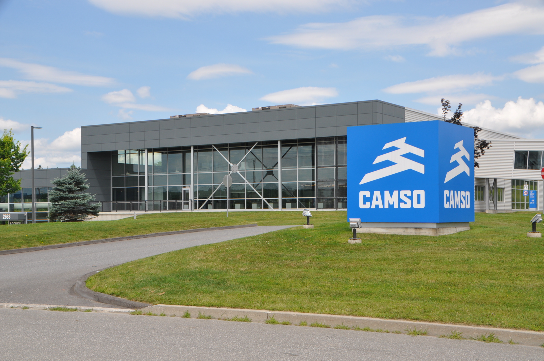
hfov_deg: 41.2
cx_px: 272
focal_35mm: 48
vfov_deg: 28.0
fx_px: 724
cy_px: 180
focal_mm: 32
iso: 200
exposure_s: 1/160
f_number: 13
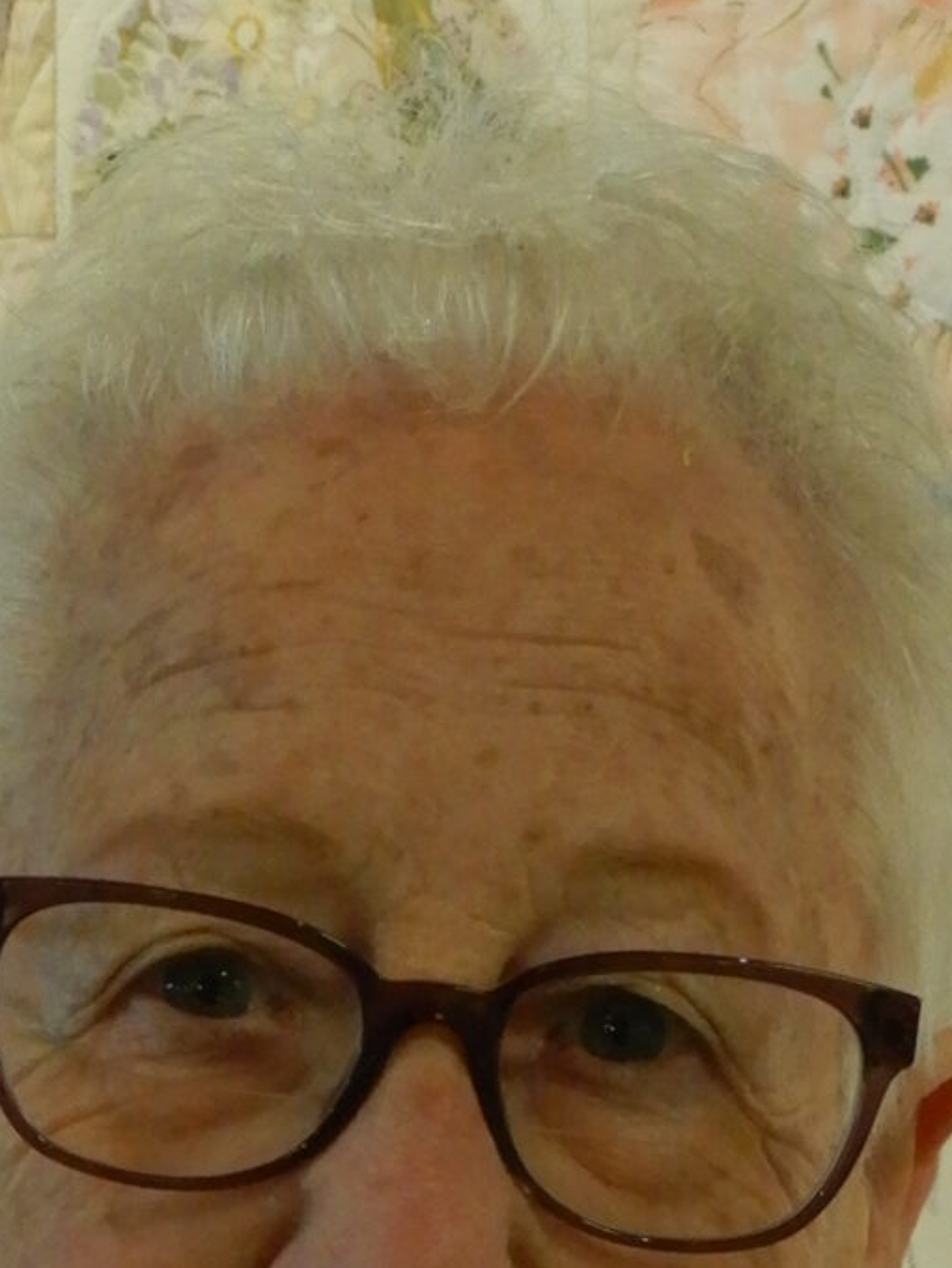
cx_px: 409
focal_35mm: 211
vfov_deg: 9.3
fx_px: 7730
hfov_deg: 7.0
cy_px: 1335
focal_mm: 10.1
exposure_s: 1/25
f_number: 4.4
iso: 400
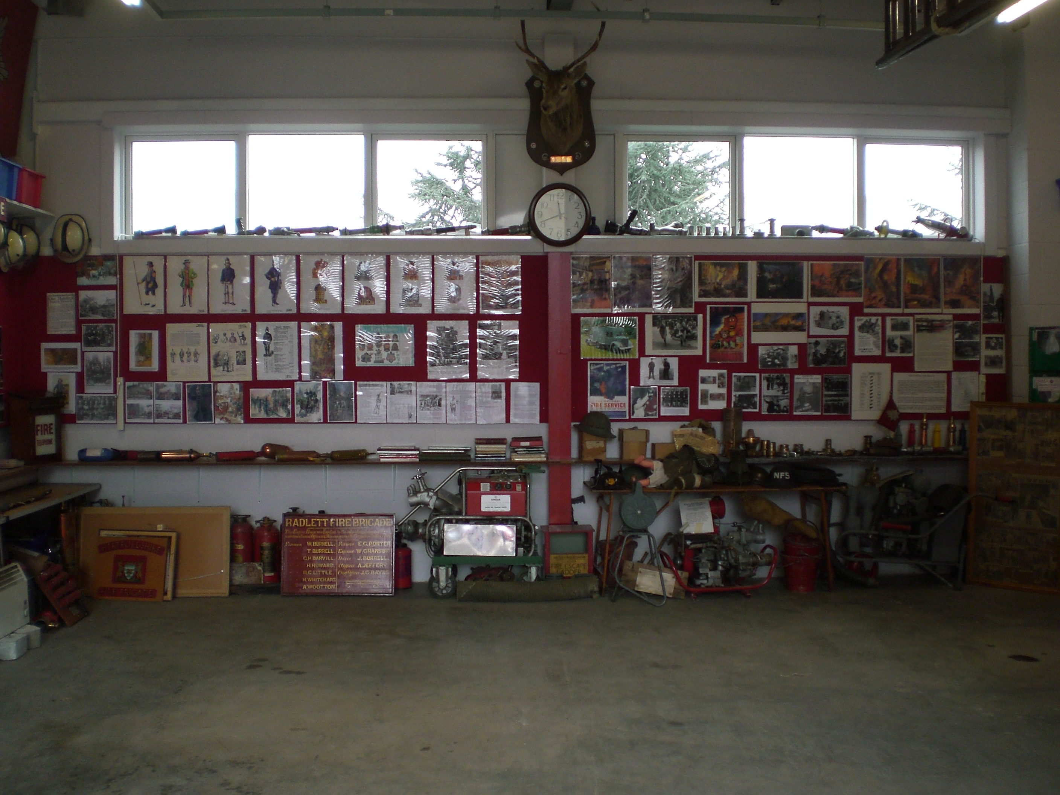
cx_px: 530
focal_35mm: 38
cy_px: 398
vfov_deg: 37.7
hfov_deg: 49.0
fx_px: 1164
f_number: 3.1
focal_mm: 6.3
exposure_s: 1/60
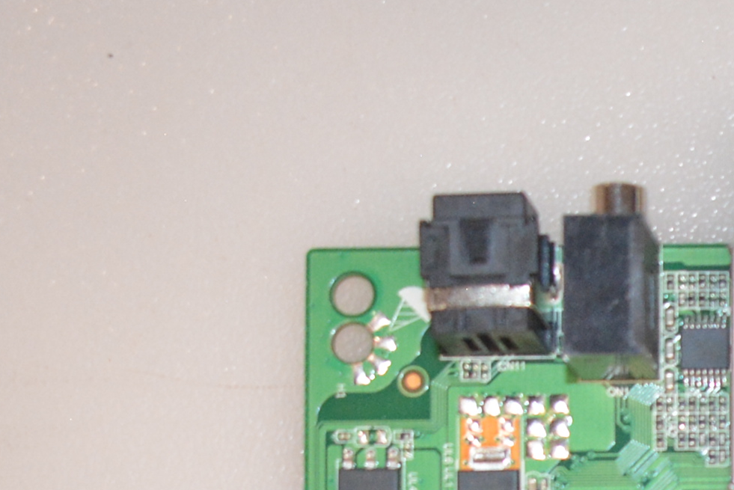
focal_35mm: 165
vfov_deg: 7.9
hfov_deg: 11.8
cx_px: 1156
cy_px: 1007
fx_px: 3365
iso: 1000
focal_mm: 24
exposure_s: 1/200
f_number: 4
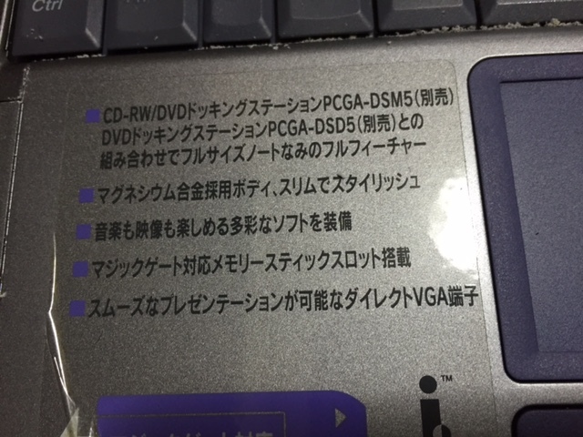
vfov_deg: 48.2
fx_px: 488
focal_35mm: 29
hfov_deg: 61.7
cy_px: 218
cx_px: 292
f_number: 2.2
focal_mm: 4.15
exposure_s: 1/30
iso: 100
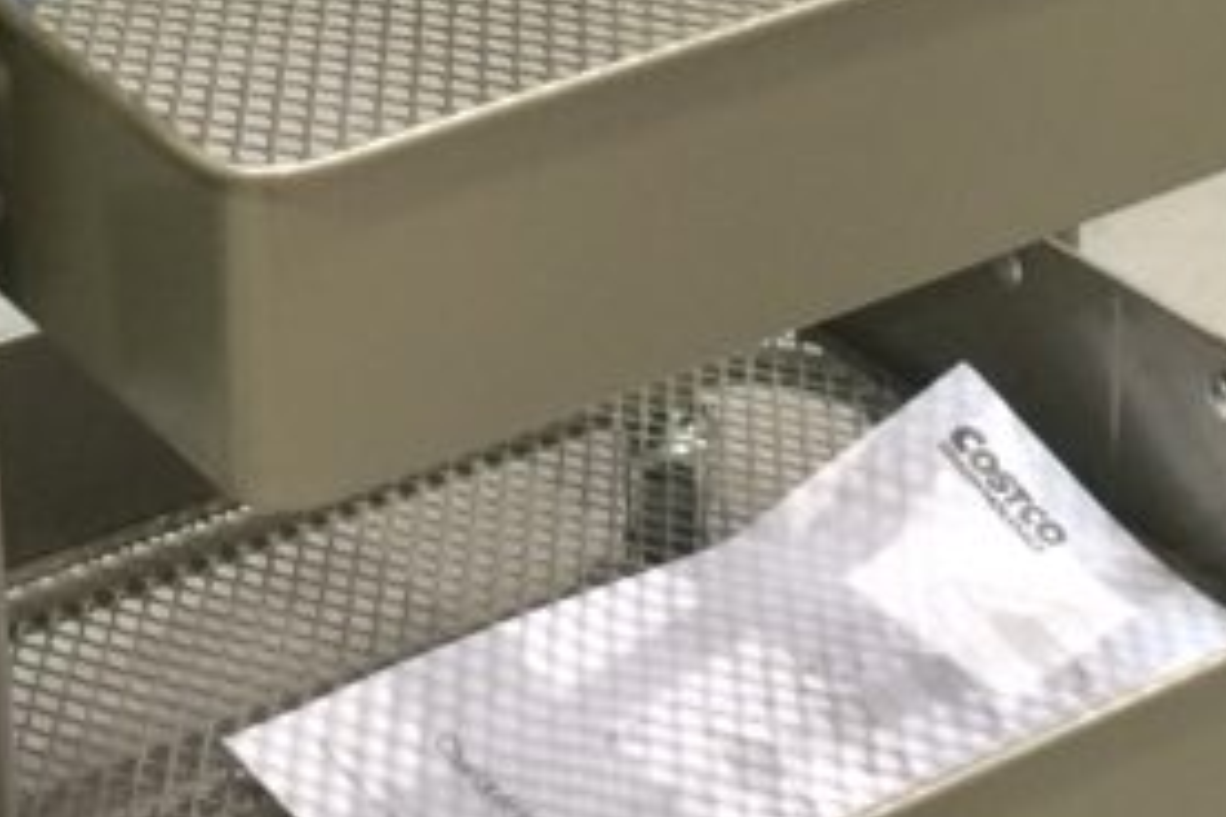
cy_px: -448
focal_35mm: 112
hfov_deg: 18.2
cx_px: 475
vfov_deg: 11.7
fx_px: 3814
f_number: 2.2
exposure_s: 1/33
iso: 160
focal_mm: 4.15
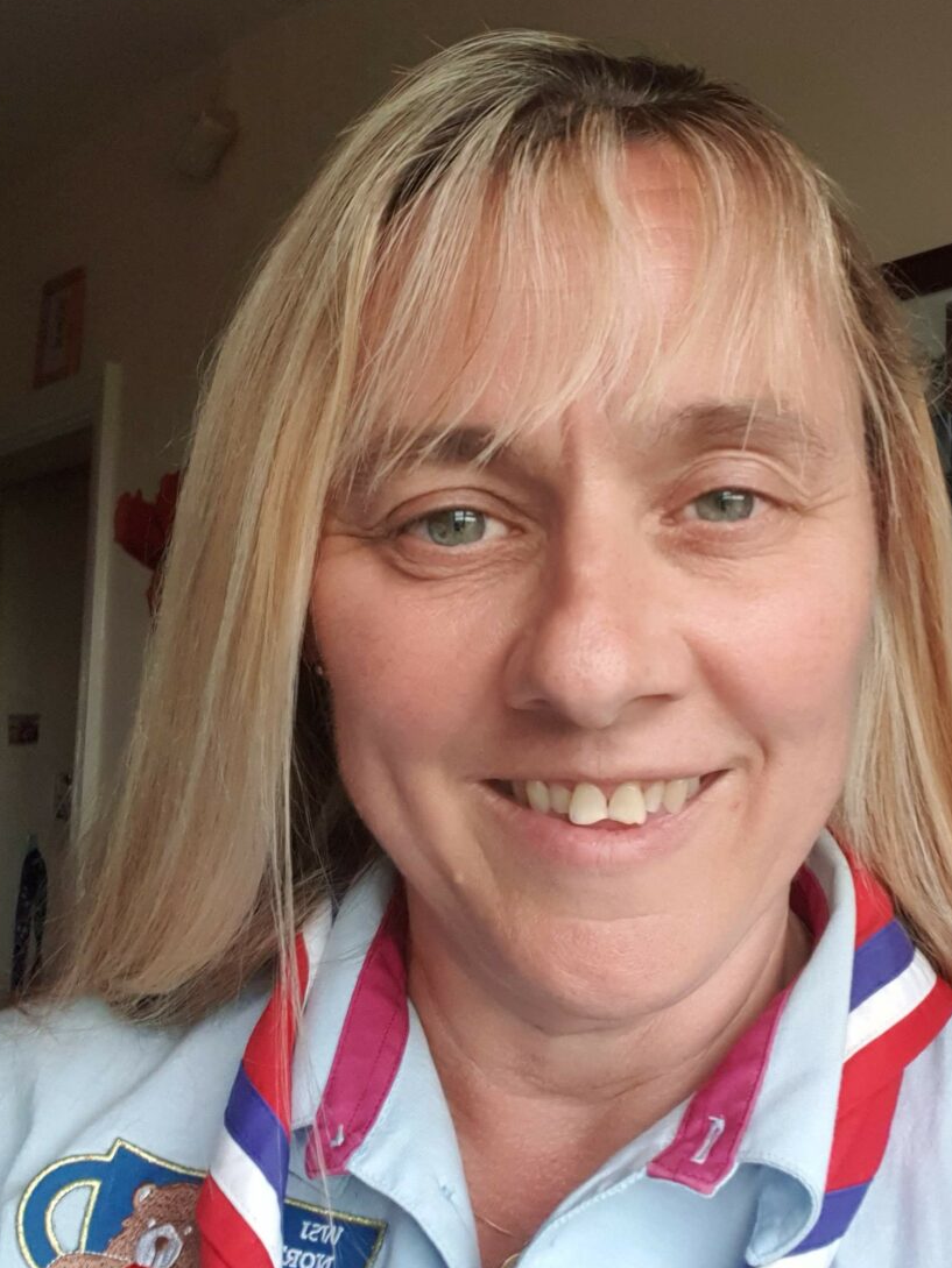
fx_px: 1503
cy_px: 635
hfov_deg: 35.0
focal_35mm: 41
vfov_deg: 45.8
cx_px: 592
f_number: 1.7
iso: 160
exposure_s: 1/50
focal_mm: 2.92
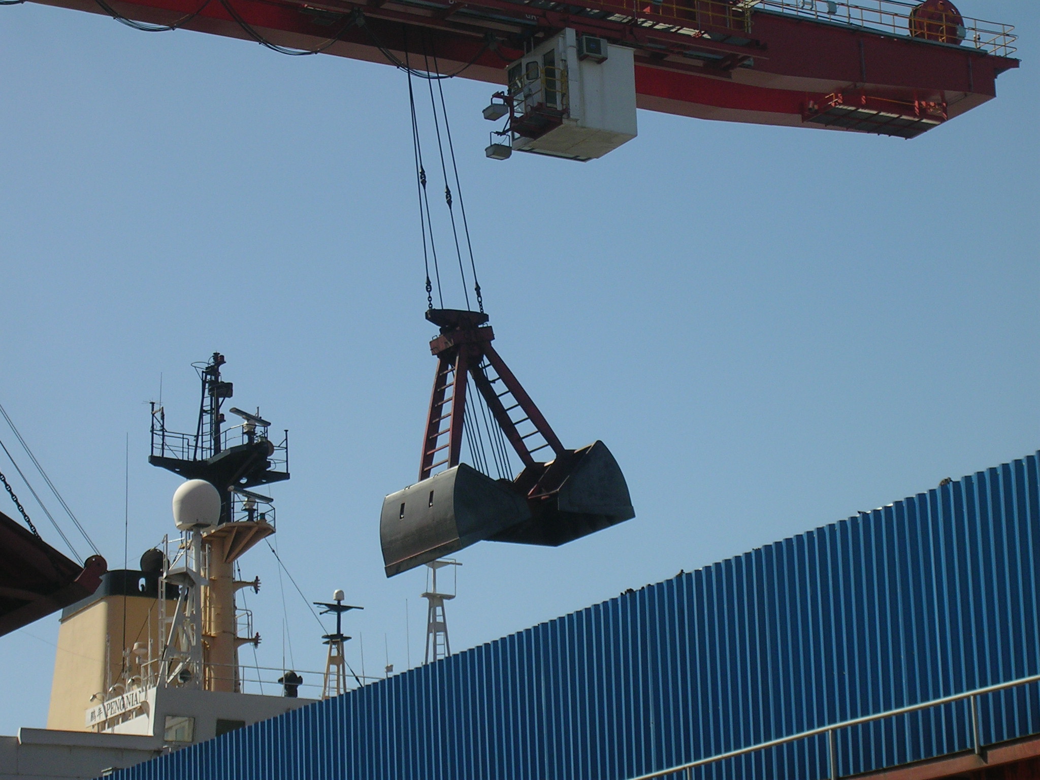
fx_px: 3455
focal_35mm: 115
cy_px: 390
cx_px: 520
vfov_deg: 12.9
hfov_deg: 17.1
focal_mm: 17.4
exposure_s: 1/494
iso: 50
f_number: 4.9
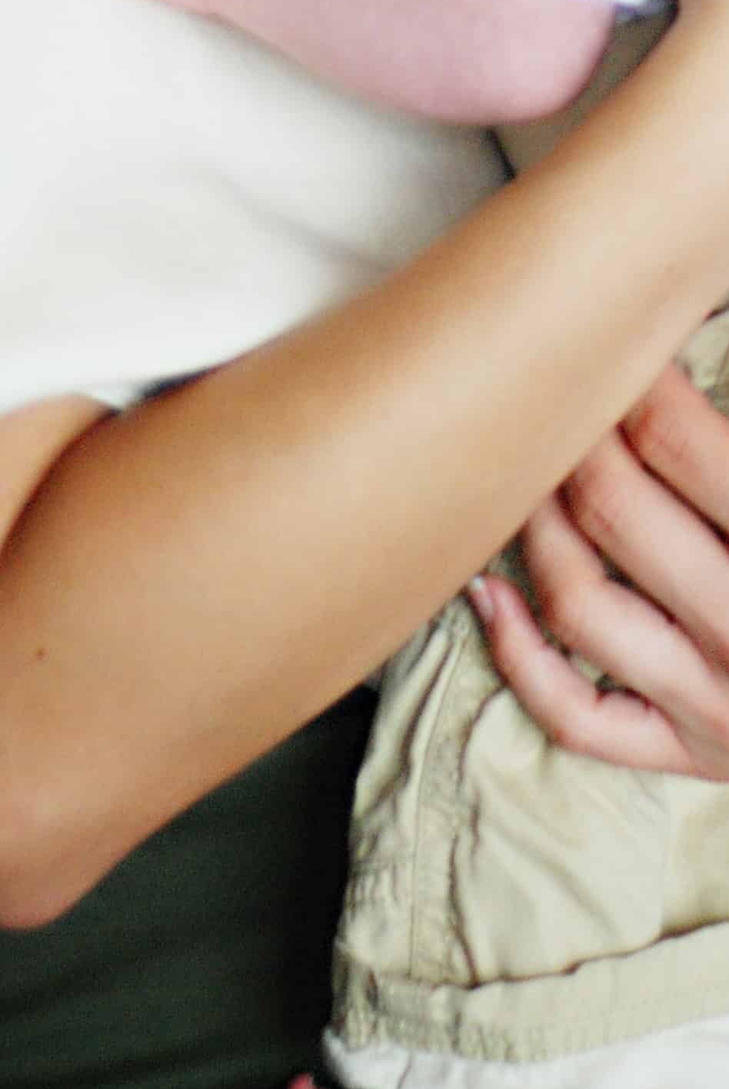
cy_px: -244
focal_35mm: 205
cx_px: 529
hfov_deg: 6.7
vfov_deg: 9.9
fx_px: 6211
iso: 400
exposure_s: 1/100
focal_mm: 50
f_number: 1.8
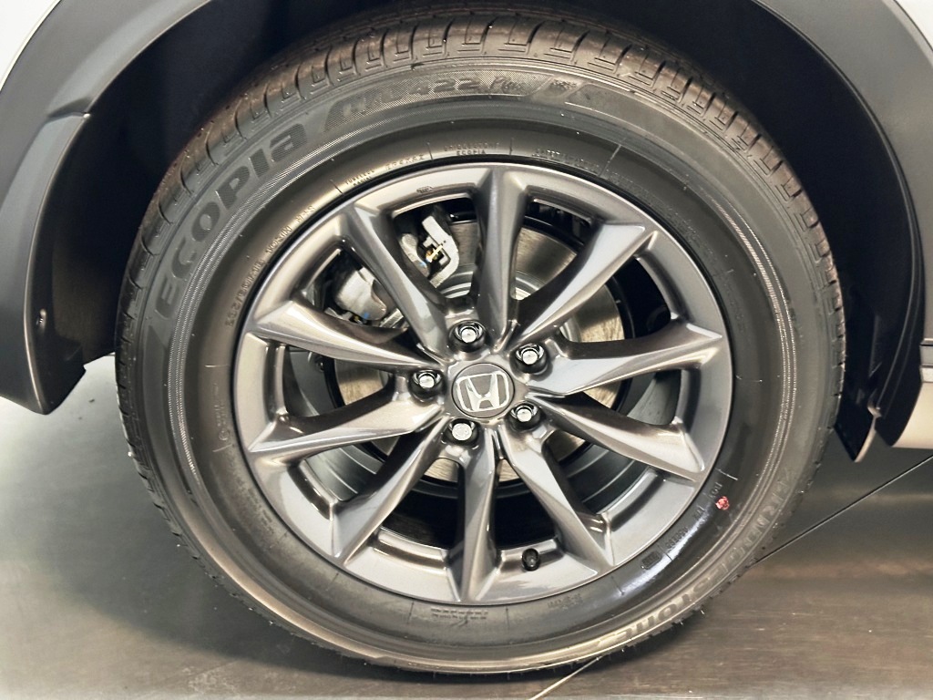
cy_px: 350
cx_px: 466
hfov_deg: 39.7
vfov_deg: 30.3
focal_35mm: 48
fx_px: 1294
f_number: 1.78
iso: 640
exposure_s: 1/24
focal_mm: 6.86
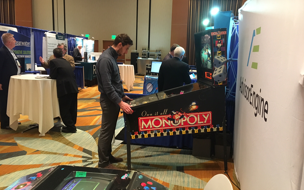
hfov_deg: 61.2
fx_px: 257
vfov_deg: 40.6
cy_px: 99
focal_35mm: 31
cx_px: 153
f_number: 2.2
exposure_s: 1/30
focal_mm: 4.15
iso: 200
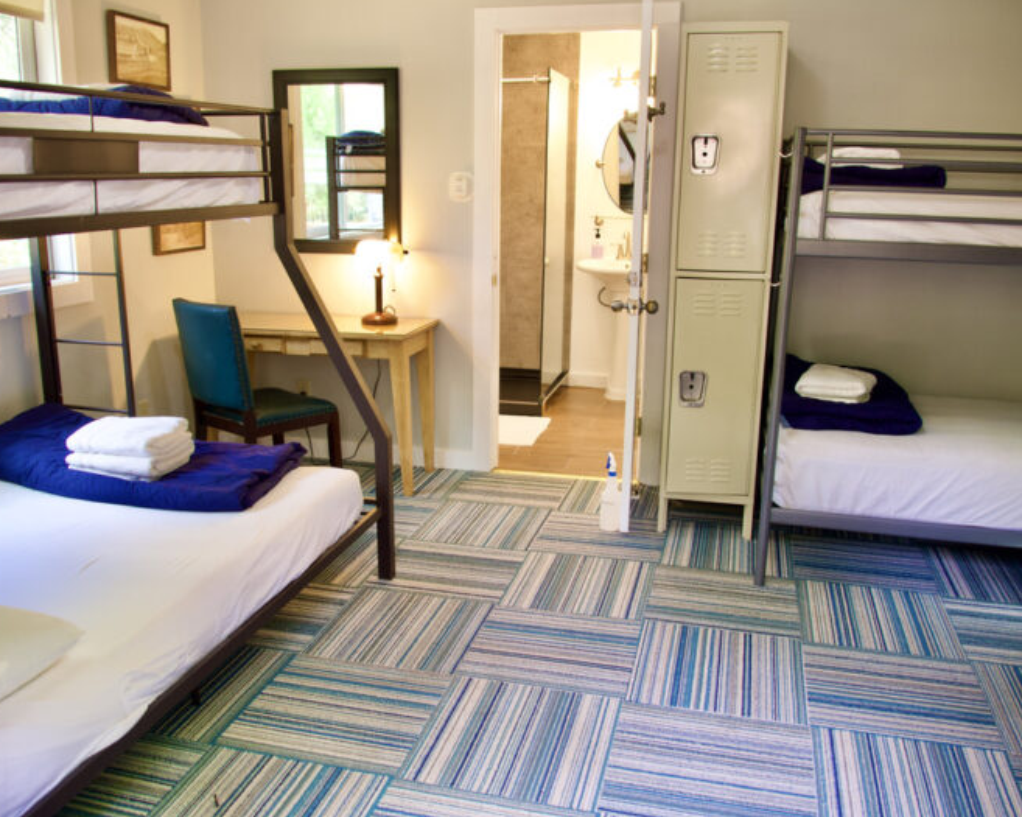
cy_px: 410
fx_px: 967
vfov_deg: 45.8
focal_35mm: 32
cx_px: 487
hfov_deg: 55.7
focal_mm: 18.5
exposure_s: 1/26
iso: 640
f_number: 3.5
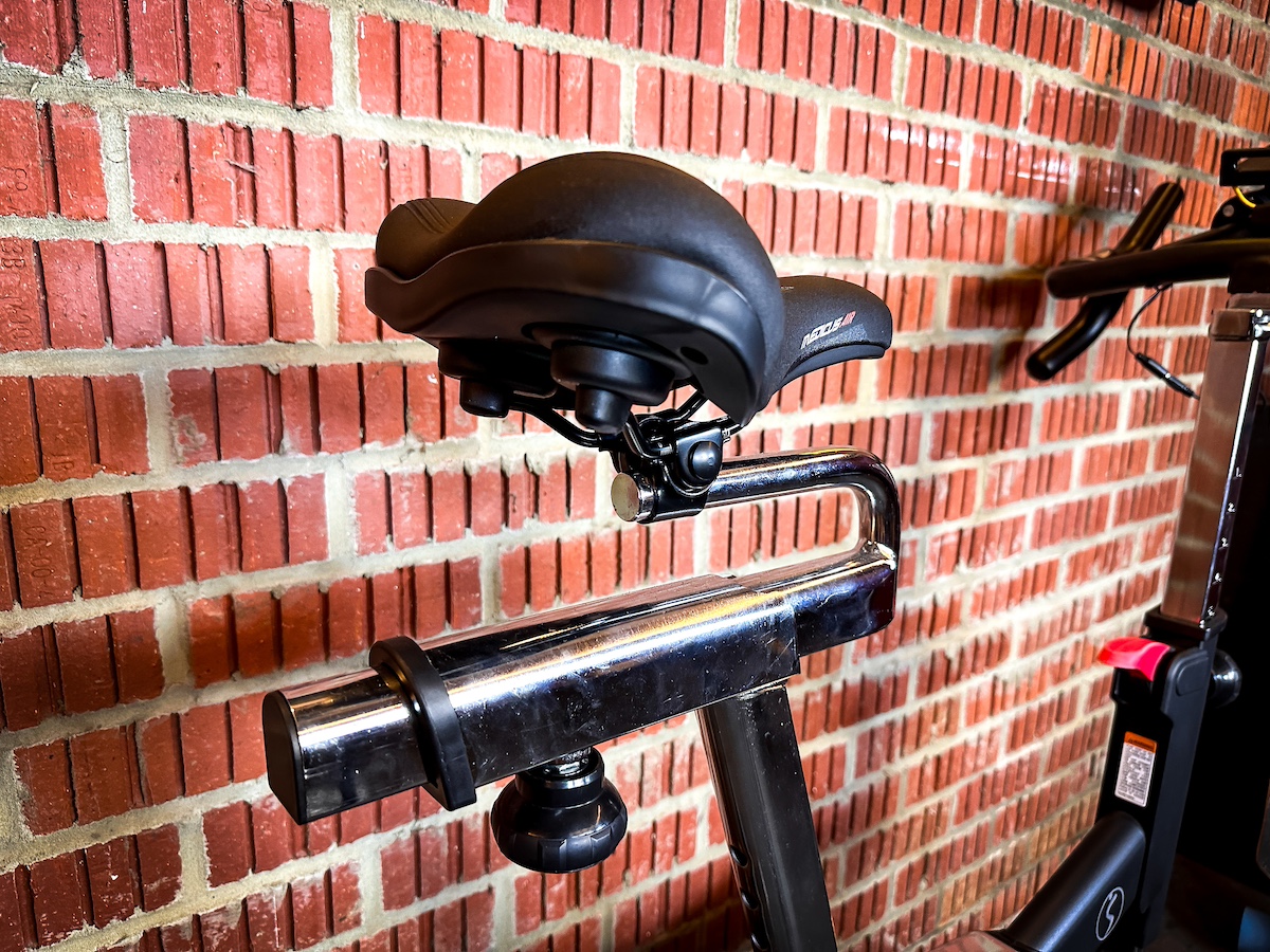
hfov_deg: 71.6
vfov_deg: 56.8
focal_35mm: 24
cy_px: 476
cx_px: 635
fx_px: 881
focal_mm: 6.86
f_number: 1.8
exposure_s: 1/50
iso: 320
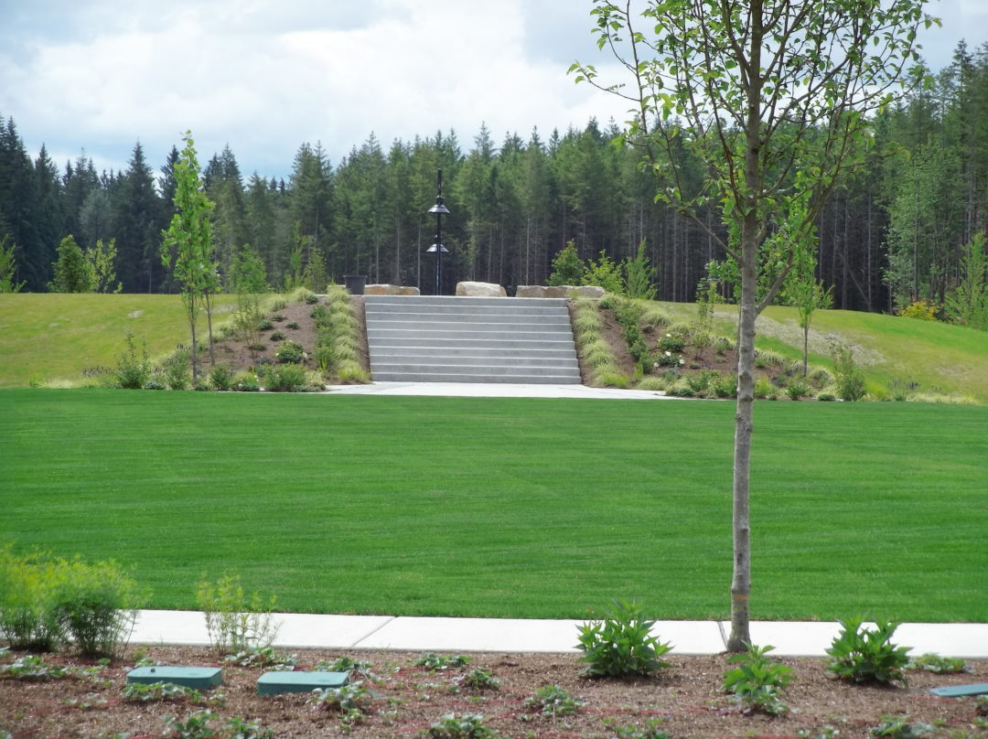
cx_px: 494
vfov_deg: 11.1
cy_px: 370
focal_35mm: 133
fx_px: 3793
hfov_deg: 14.8
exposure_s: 1/400
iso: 100
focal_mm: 23.9
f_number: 5.5
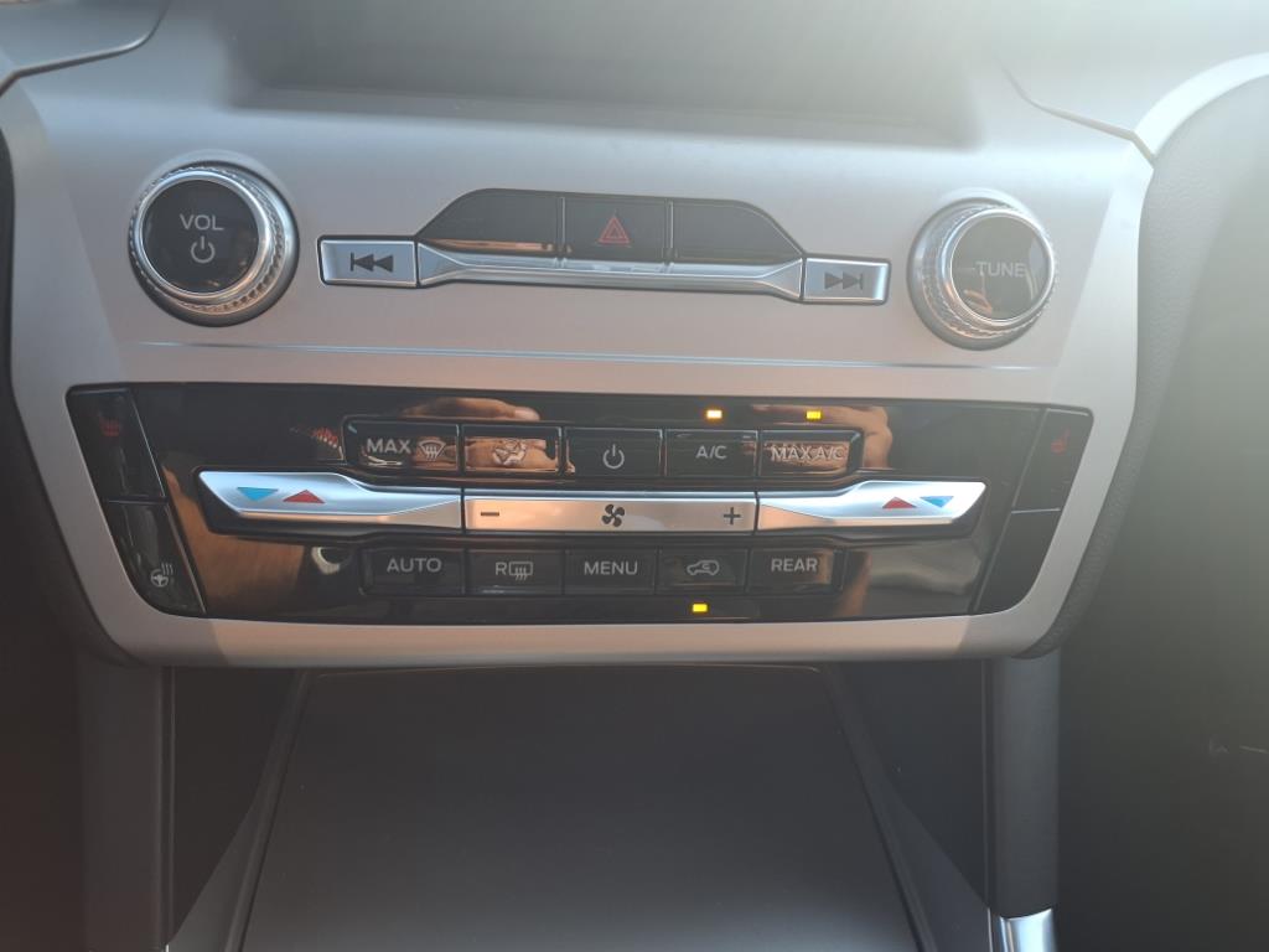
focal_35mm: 27
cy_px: 476
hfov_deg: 65.3
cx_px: 634
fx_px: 990
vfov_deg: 51.4
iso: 40
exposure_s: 1/164
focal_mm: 3.58
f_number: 1.9
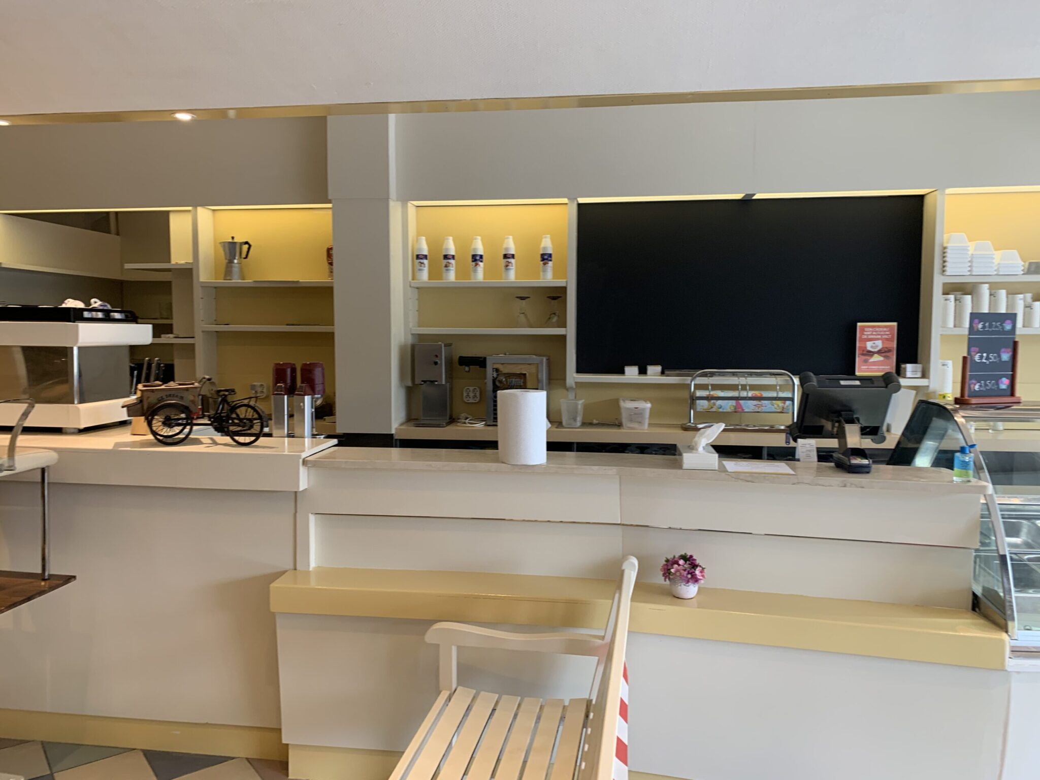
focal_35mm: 26
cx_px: 520
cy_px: 390
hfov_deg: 67.3
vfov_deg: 53.1
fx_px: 781
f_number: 1.8
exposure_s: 1/50
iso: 64
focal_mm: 4.25
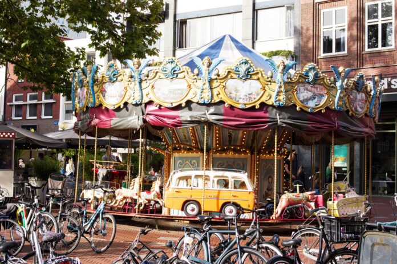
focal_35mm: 60
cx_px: 198
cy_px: 132
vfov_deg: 22.6
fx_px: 661
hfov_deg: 33.4
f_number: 7.1
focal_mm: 40
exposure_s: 1/125
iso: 100
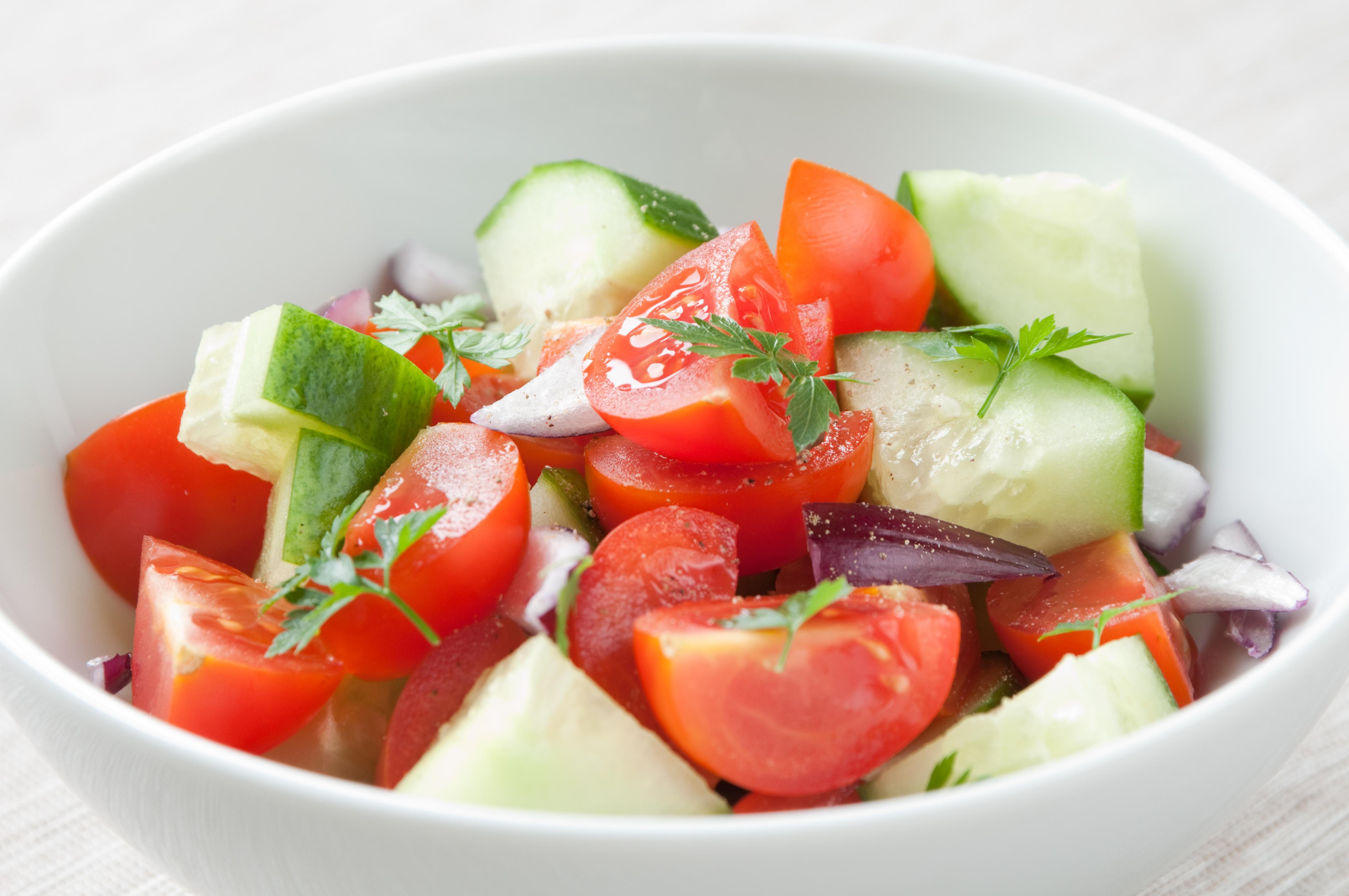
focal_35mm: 128
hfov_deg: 16.1
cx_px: 674
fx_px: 4772
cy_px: 448
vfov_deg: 10.7
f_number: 11
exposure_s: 1/2.5
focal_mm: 85
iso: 100
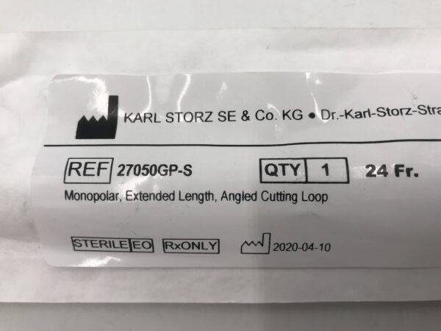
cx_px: 220
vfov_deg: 49.7
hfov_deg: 63.4
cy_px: 166
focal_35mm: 28
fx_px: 357
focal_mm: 3.99
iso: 25
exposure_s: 1/120
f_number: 1.8
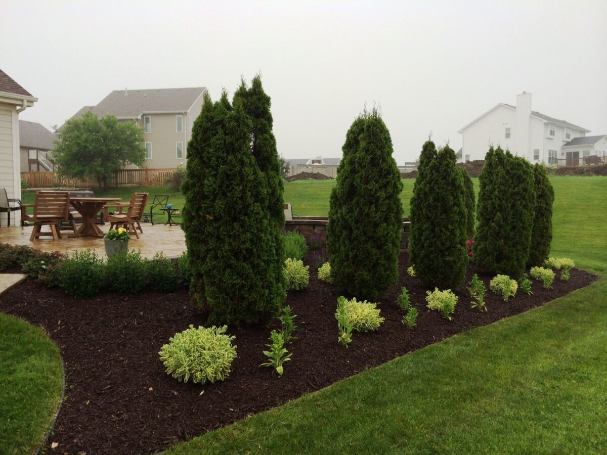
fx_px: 526
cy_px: 228
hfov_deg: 60.0
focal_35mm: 30
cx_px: 304
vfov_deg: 46.8
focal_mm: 4.12
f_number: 2.2
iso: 32
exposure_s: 1/201
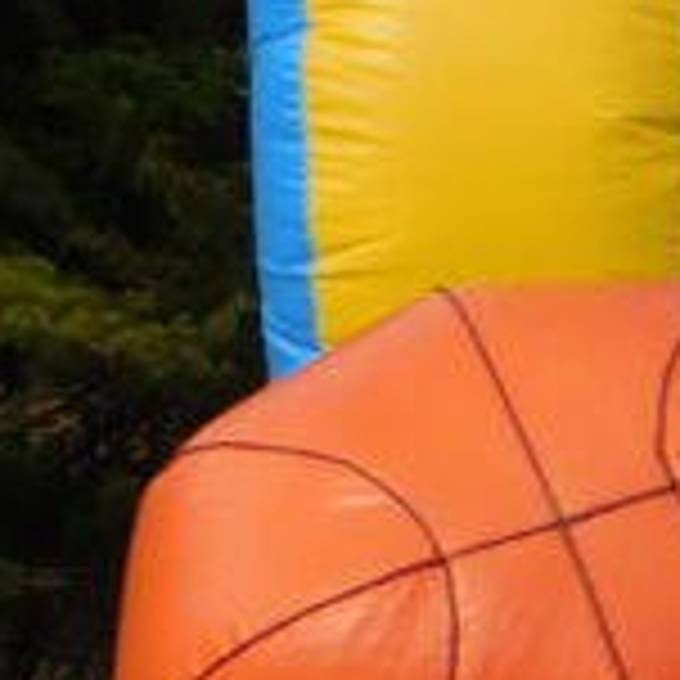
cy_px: 378
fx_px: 3067
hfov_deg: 9.6
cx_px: 2072
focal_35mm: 138
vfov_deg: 12.6
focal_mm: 4
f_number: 3
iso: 125
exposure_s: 1/1250
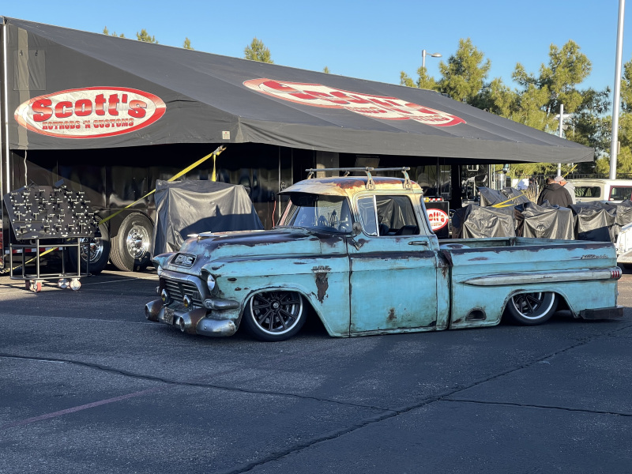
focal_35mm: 64
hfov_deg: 30.3
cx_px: 316
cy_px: 237
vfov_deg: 22.9
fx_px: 1168
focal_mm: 7.5
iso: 20
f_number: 2.2
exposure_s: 1/521
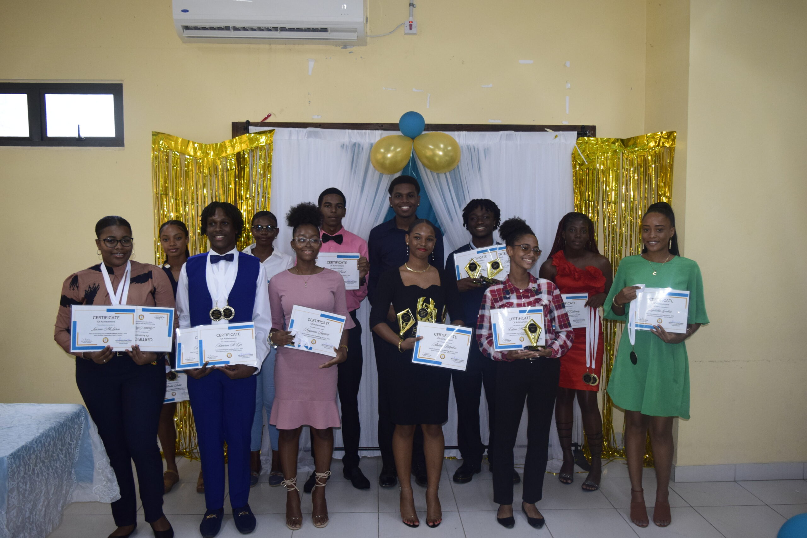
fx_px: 672
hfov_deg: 61.9
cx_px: 404
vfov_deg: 43.6
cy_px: 269
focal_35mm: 30
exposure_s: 1/200
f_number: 4.5
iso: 1600
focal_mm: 20
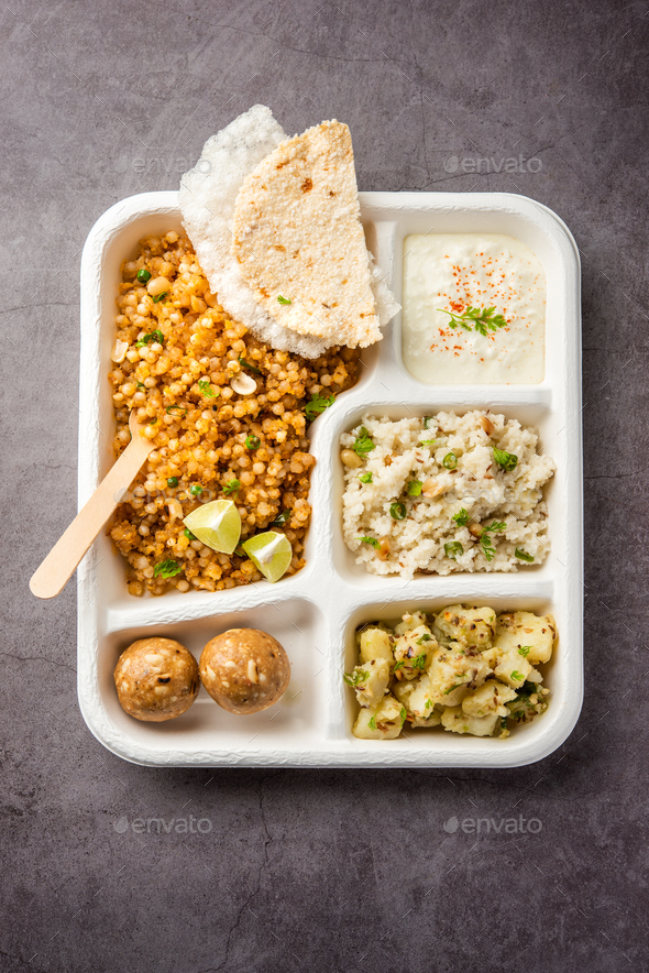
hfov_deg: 22.6
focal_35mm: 60
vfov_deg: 33.4
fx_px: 1621
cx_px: 324
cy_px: 486
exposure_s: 1/125
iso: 100
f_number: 7.1
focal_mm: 60
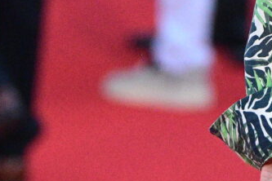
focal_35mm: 891
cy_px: -358
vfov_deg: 1.5
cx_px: 478
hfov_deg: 2.3
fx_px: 6731
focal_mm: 116
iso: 5000
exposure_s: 1/800
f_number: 2.8
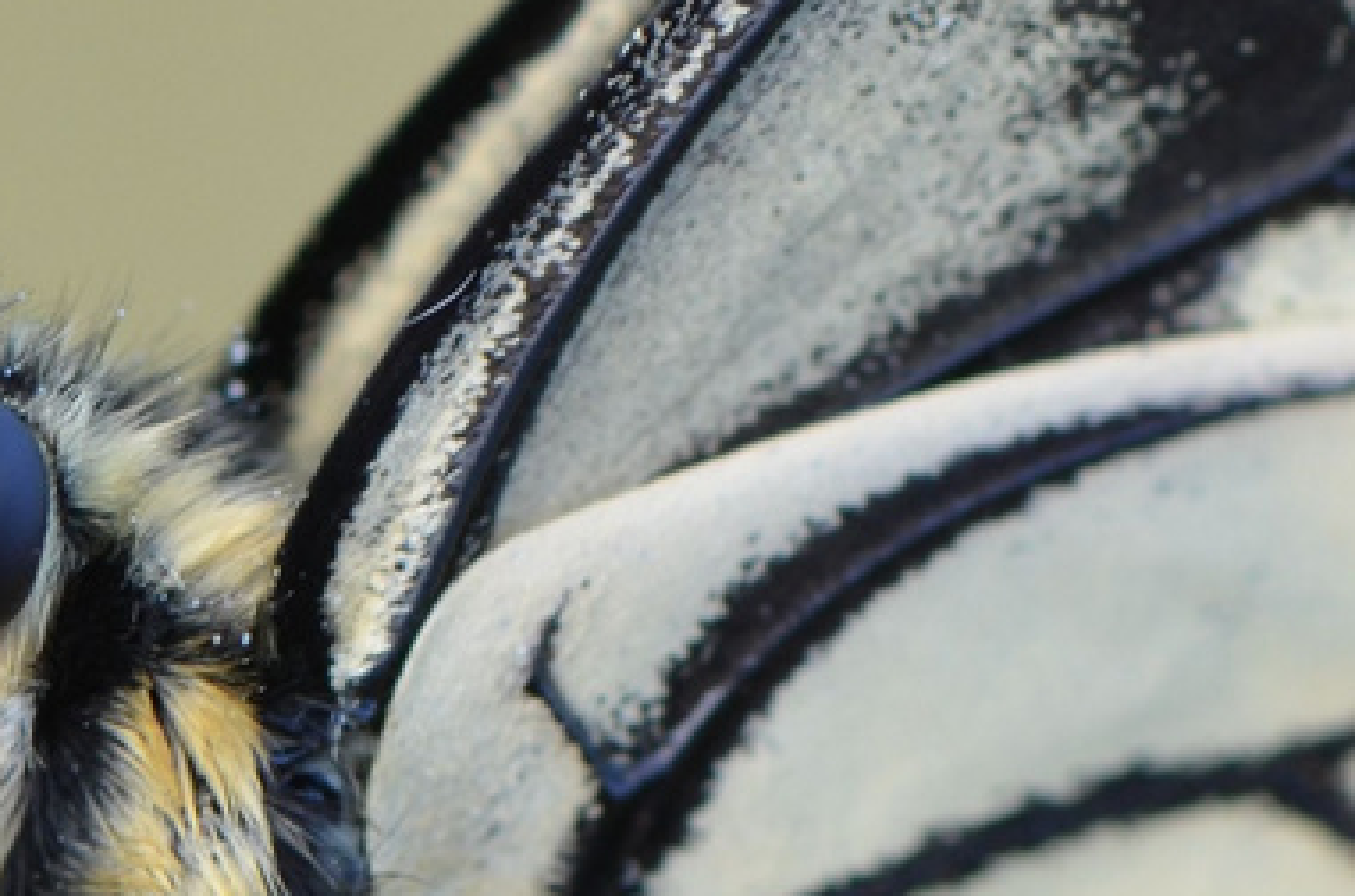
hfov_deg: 3.1
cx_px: 94
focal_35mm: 674
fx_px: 25311
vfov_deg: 2.0
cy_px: 494
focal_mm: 105
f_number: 8
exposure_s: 1/125
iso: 360
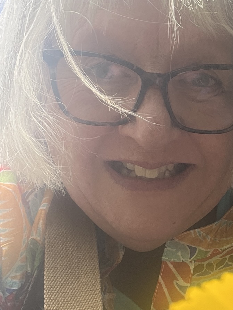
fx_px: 601
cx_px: 247
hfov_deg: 21.0
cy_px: 166
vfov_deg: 29.0
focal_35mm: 67
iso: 50
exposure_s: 1/133
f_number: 2.2
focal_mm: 2.71
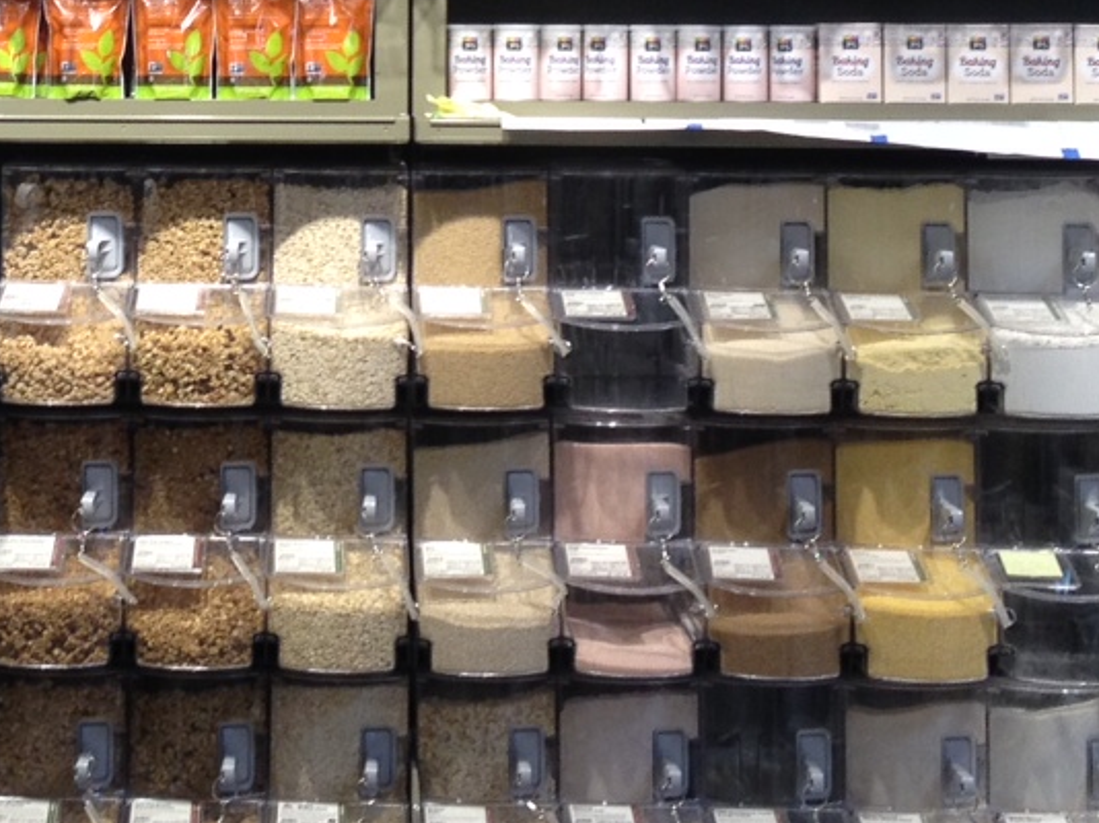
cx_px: 251
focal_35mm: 107
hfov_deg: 18.2
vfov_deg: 13.5
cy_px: -123
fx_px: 3396
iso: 64
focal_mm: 4.28
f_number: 2.4
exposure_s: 1/60
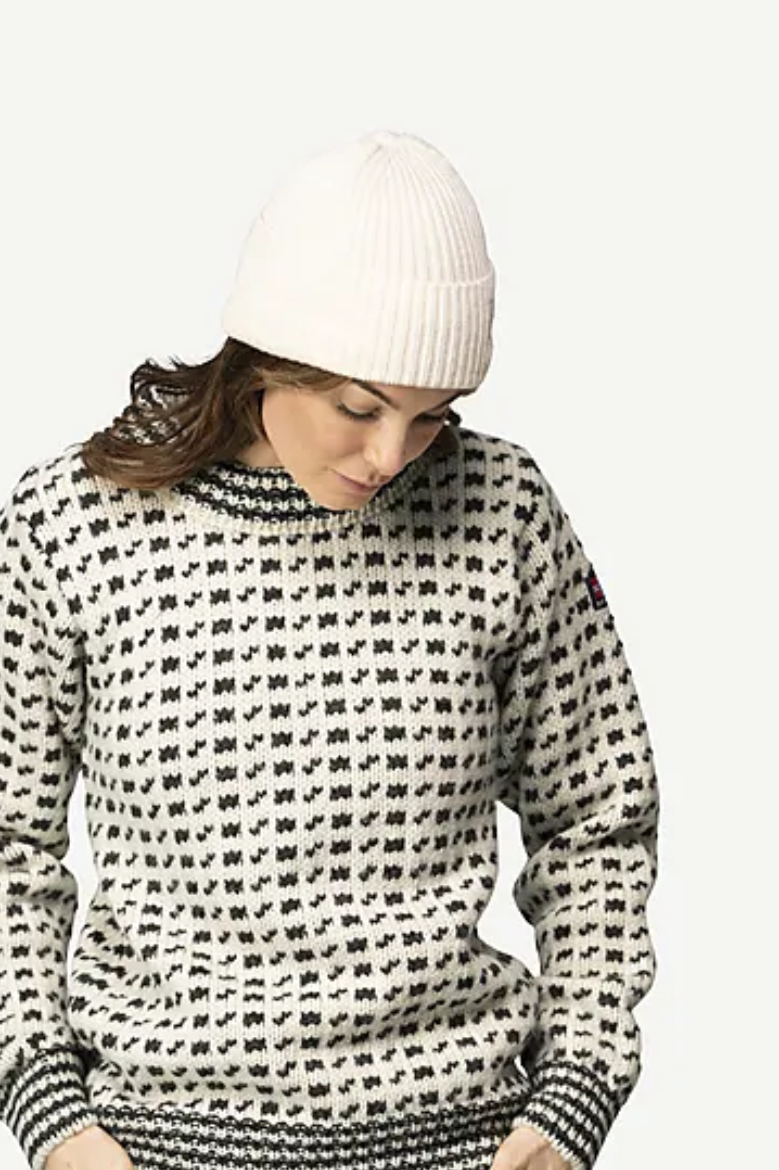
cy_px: 883
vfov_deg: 10.5
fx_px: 6365
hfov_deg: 7.0
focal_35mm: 196
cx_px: 267
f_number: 5
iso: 500
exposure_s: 1/80
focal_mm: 110
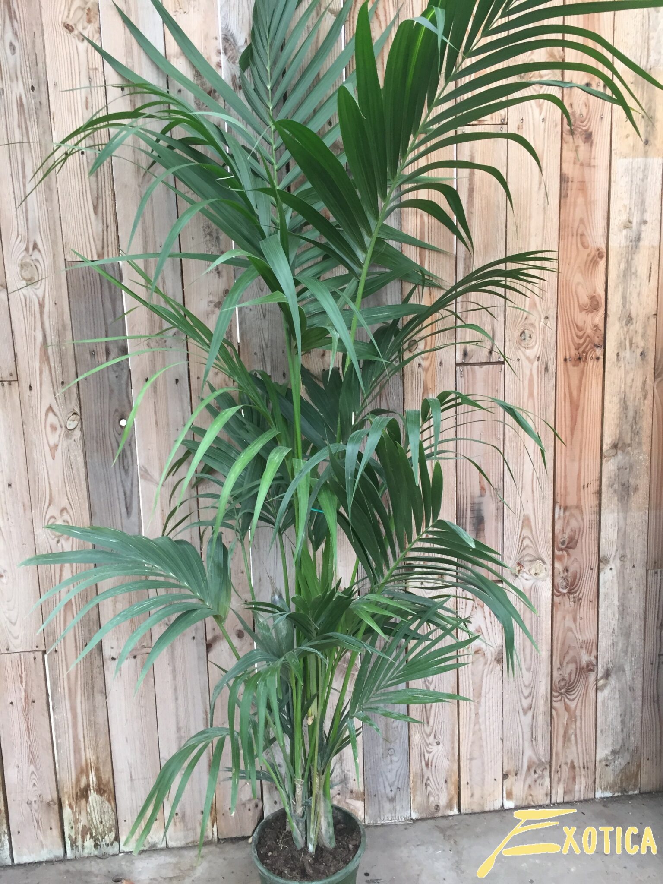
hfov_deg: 48.2
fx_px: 741
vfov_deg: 61.7
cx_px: 332
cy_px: 442
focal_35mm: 29
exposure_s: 1/33
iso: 100
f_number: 2.2
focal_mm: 4.15
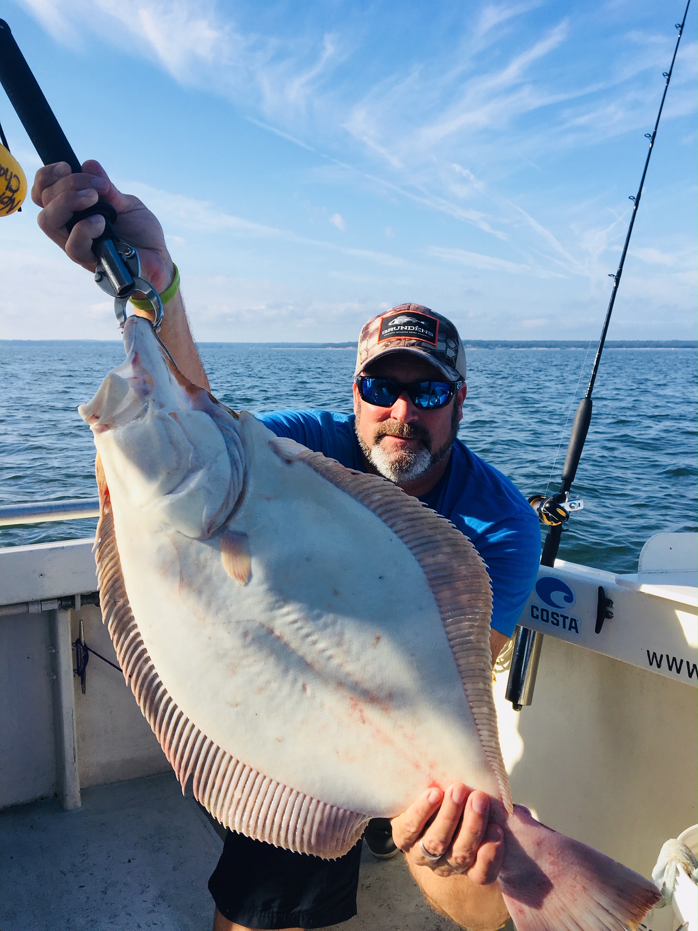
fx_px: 780
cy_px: 466
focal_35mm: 29
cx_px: 349
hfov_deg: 48.2
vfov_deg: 61.7
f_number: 2.2
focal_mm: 4.15
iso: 25
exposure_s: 1/1183
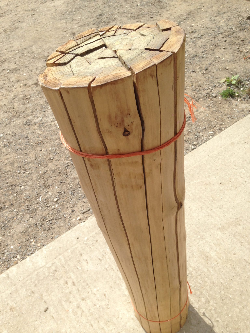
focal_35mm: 33
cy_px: 166
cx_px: 125
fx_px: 318
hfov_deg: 42.9
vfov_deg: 55.4
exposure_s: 1/1178
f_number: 2.4
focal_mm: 4.12
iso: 50
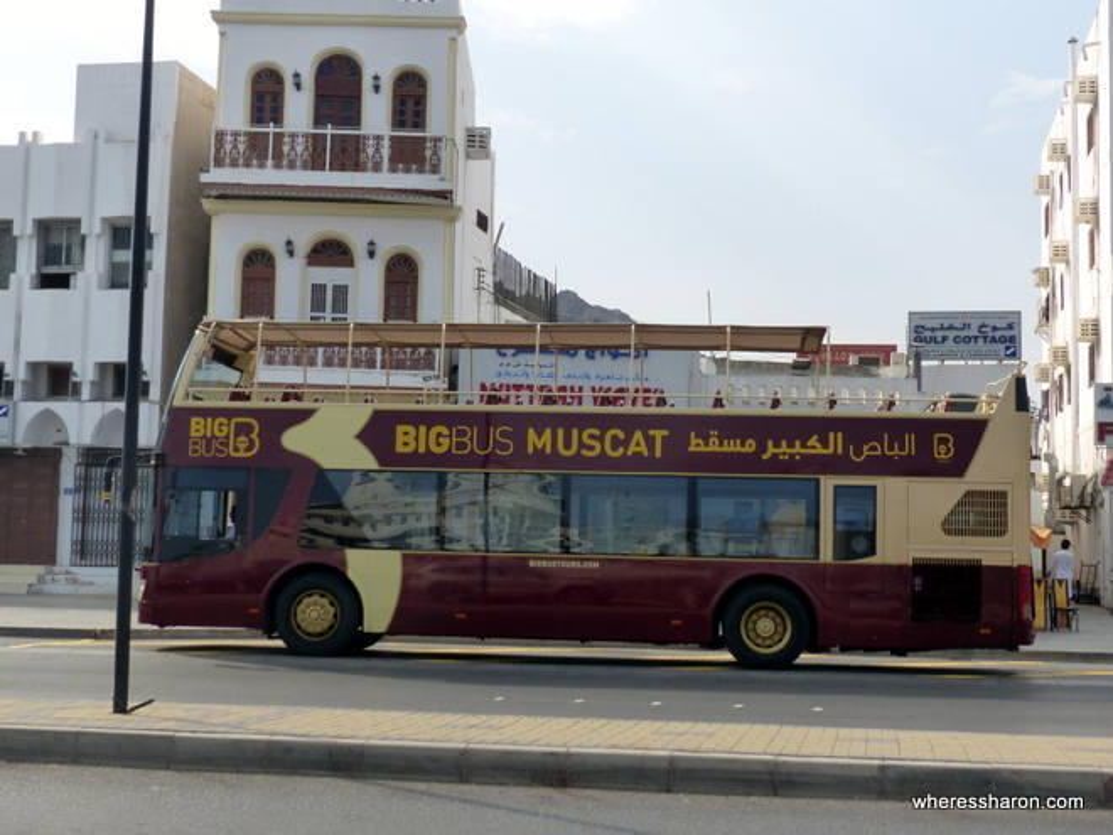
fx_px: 1608
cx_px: 556
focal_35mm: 50
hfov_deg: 38.2
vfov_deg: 29.1
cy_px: 418
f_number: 4
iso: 160
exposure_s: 1/800
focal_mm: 9.1
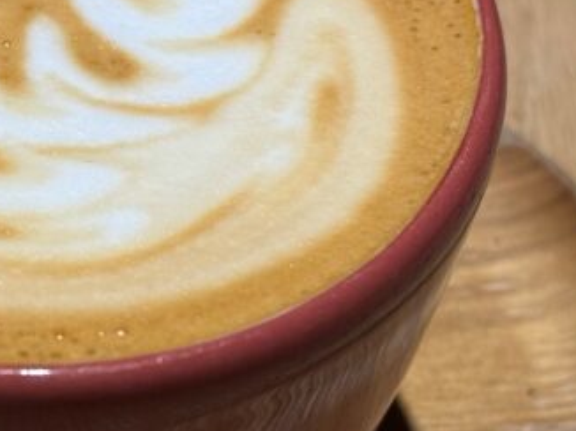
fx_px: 2511
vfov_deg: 9.8
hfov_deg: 12.9
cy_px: 346
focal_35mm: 151
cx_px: -21
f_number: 1.78
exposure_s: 1/199
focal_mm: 6.86
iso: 50
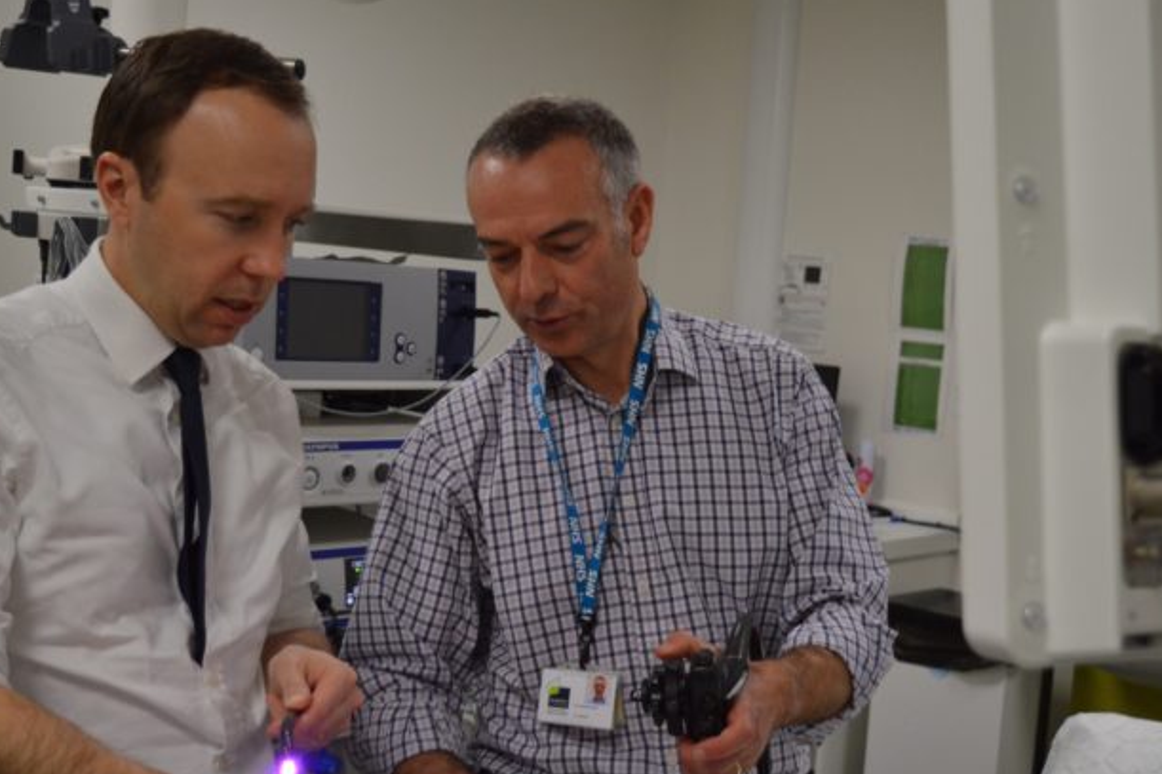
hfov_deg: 40.3
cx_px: 629
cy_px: 474
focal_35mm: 49
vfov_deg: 27.4
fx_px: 1581
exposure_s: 1/60
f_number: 4
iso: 900
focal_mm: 26
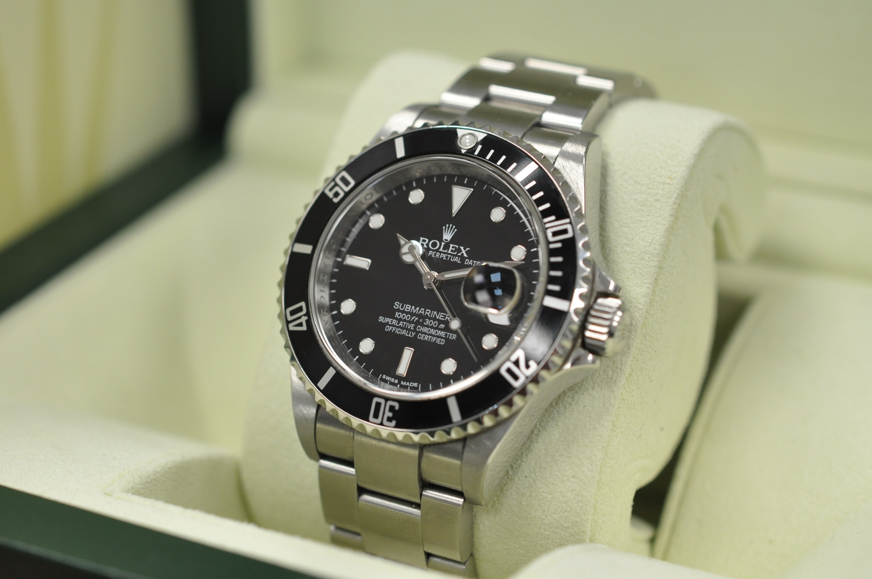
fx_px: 2177
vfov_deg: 15.2
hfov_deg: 22.6
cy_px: 290
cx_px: 436
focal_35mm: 90
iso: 800
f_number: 5
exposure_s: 1/125
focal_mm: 60
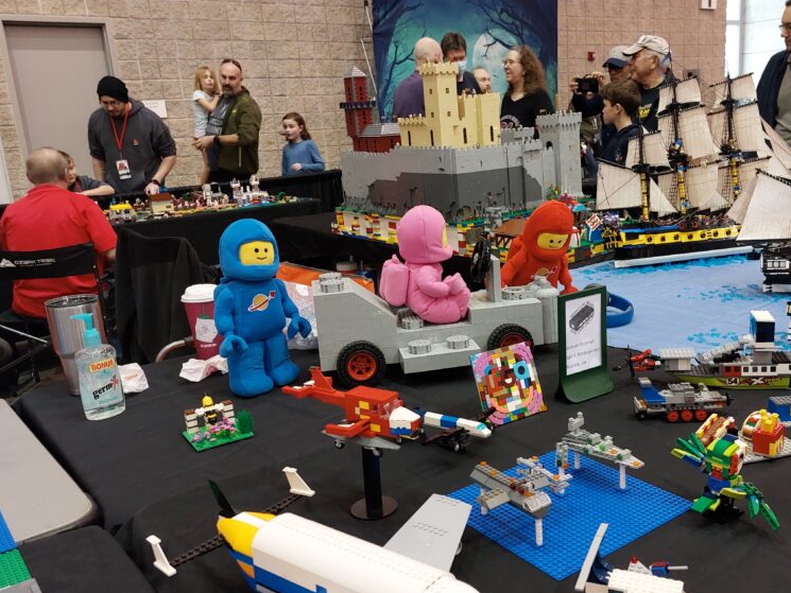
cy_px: 309
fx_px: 754
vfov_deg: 42.9
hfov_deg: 54.7
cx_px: 492
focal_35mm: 33
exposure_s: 1/60
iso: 400
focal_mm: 5.23
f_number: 1.8
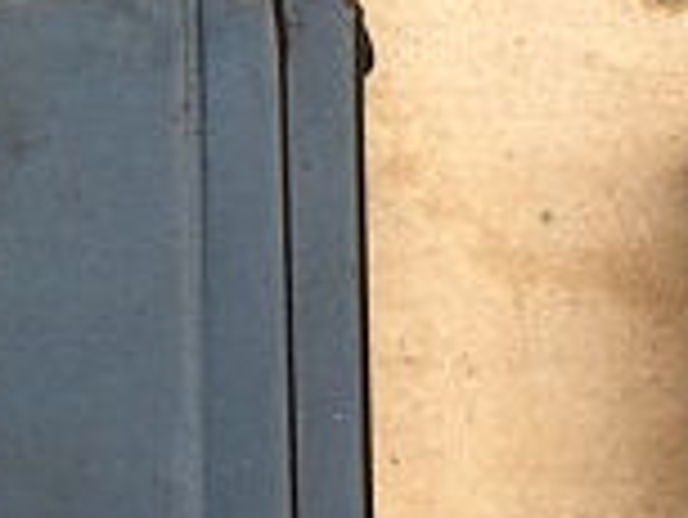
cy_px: -133
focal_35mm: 216
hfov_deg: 8.8
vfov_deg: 6.8
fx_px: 4296
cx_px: -515
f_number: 2.2
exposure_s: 1/60
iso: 40
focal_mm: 4.15
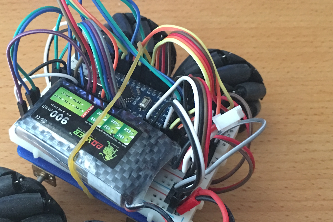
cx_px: 114
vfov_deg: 26.5
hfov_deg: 38.5
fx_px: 472
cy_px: 120
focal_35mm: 51
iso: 160
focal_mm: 4.15
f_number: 2.2
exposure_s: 1/8
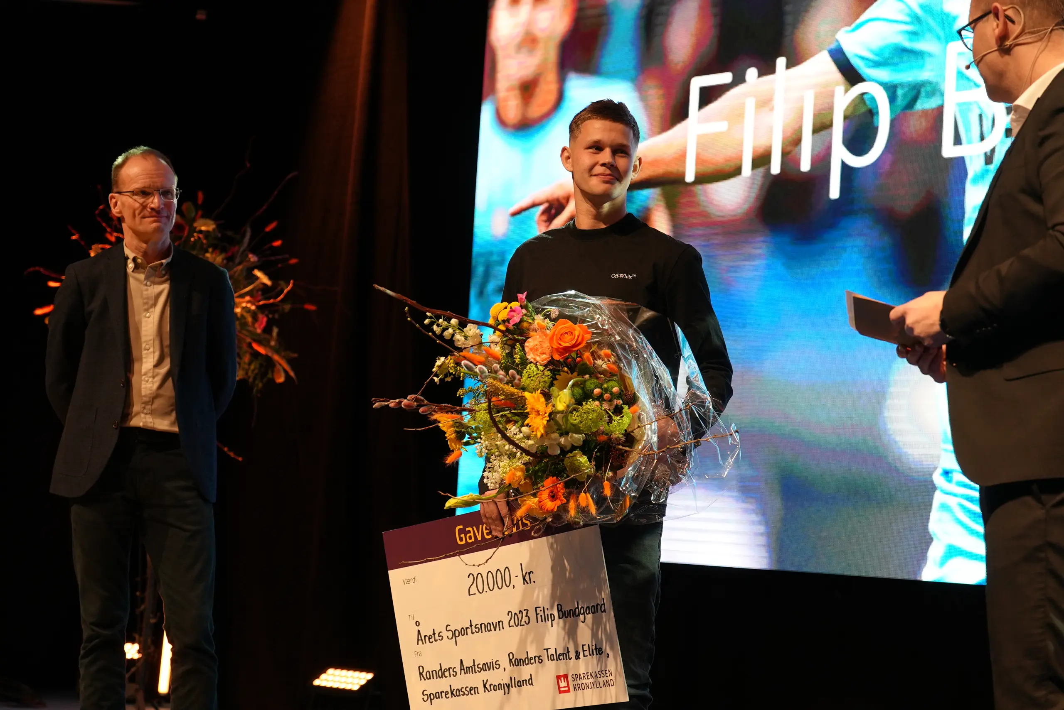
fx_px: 2070
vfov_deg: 19.5
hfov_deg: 28.8
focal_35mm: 70
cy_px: 355
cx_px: 532
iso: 640
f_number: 4
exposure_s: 1/160
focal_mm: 70
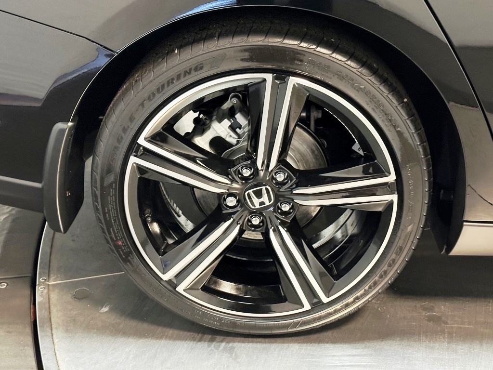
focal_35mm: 48
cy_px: 185
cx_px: 246
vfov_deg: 30.3
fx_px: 684
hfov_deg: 39.7
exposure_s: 1/24
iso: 640
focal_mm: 6.86
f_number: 1.78
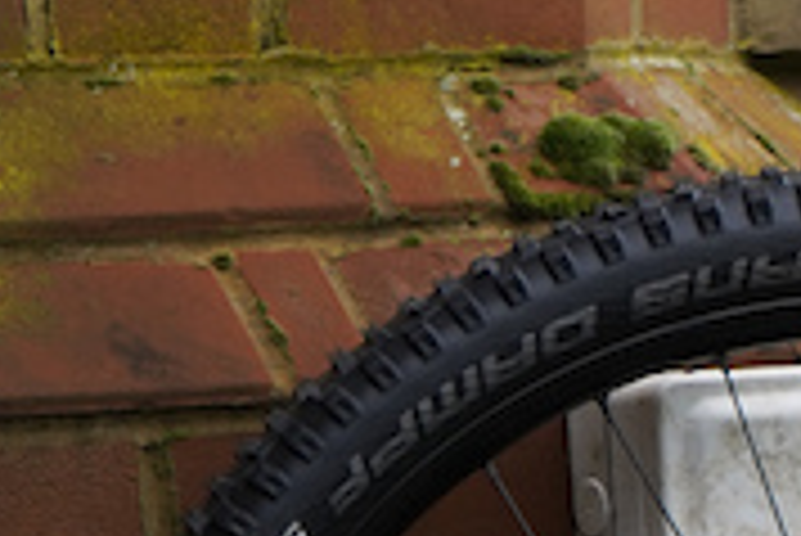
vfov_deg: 3.6
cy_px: 556
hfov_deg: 5.1
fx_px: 8595
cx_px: 2156
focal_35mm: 386
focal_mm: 67
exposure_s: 1/100
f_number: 5.6
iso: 320
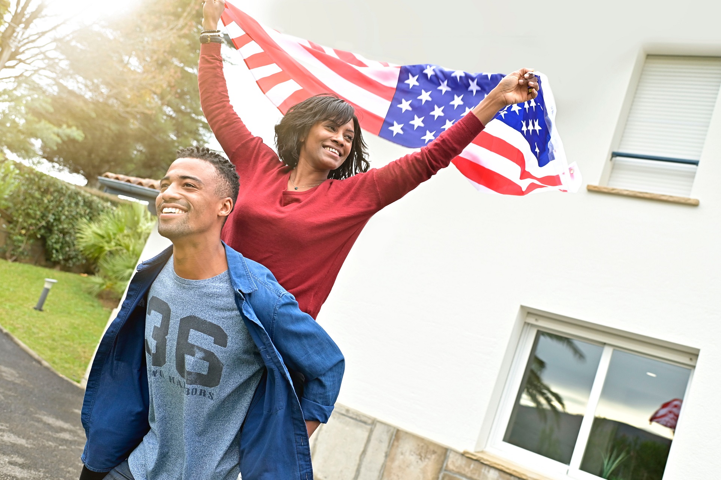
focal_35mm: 35
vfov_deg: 37.8
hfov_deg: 54.5
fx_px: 700
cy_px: 240
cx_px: 360
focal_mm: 35
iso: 1000
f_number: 4
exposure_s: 1/500
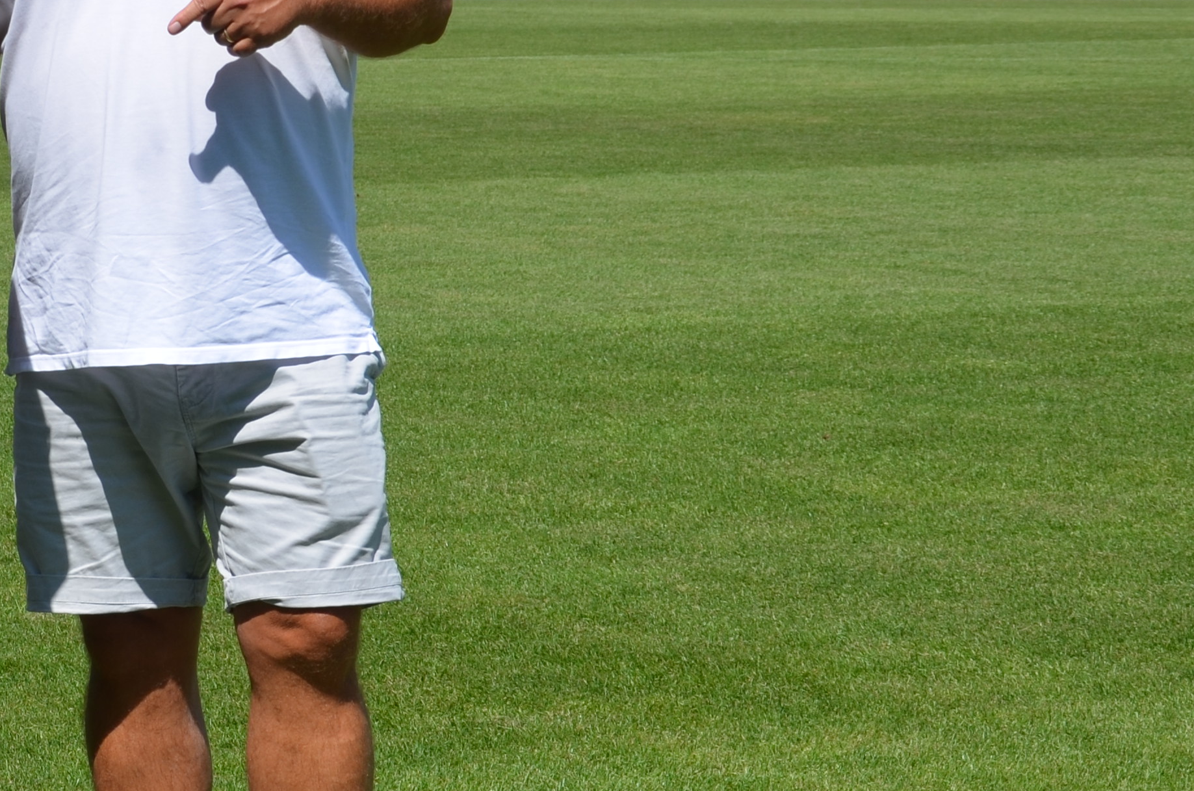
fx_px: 5594
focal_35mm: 169
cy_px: 174
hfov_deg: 11.9
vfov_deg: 8.1
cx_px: -275
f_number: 9
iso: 100
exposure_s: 1/320
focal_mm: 42
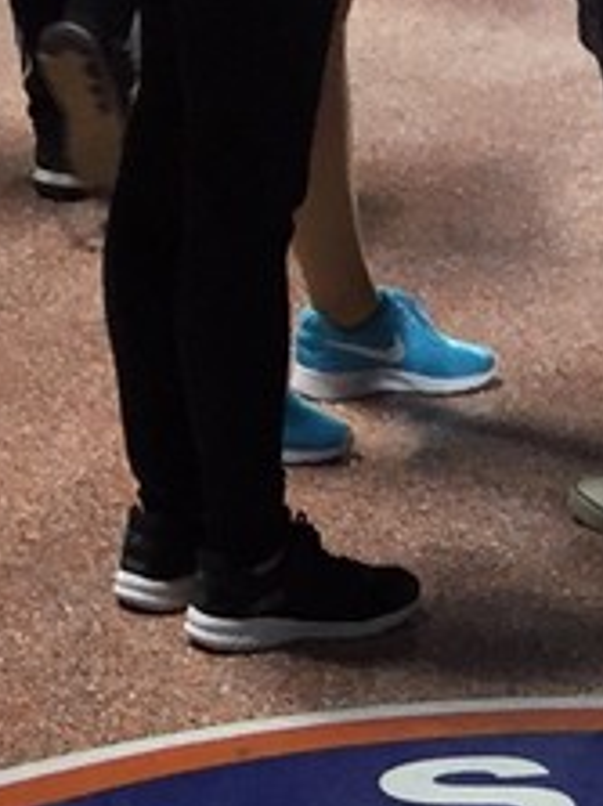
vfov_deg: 11.2
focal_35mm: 156
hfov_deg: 9.4
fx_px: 3627
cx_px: 700
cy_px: 1728
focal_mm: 4.15
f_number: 2.2
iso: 64
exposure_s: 1/30
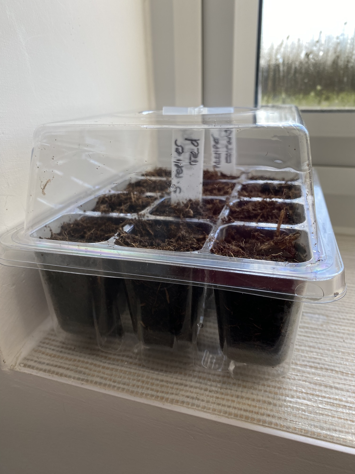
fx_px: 356
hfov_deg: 53.1
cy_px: 237
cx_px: 178
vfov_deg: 67.3
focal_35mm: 26
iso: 40
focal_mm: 4.25
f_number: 1.8
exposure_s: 1/122
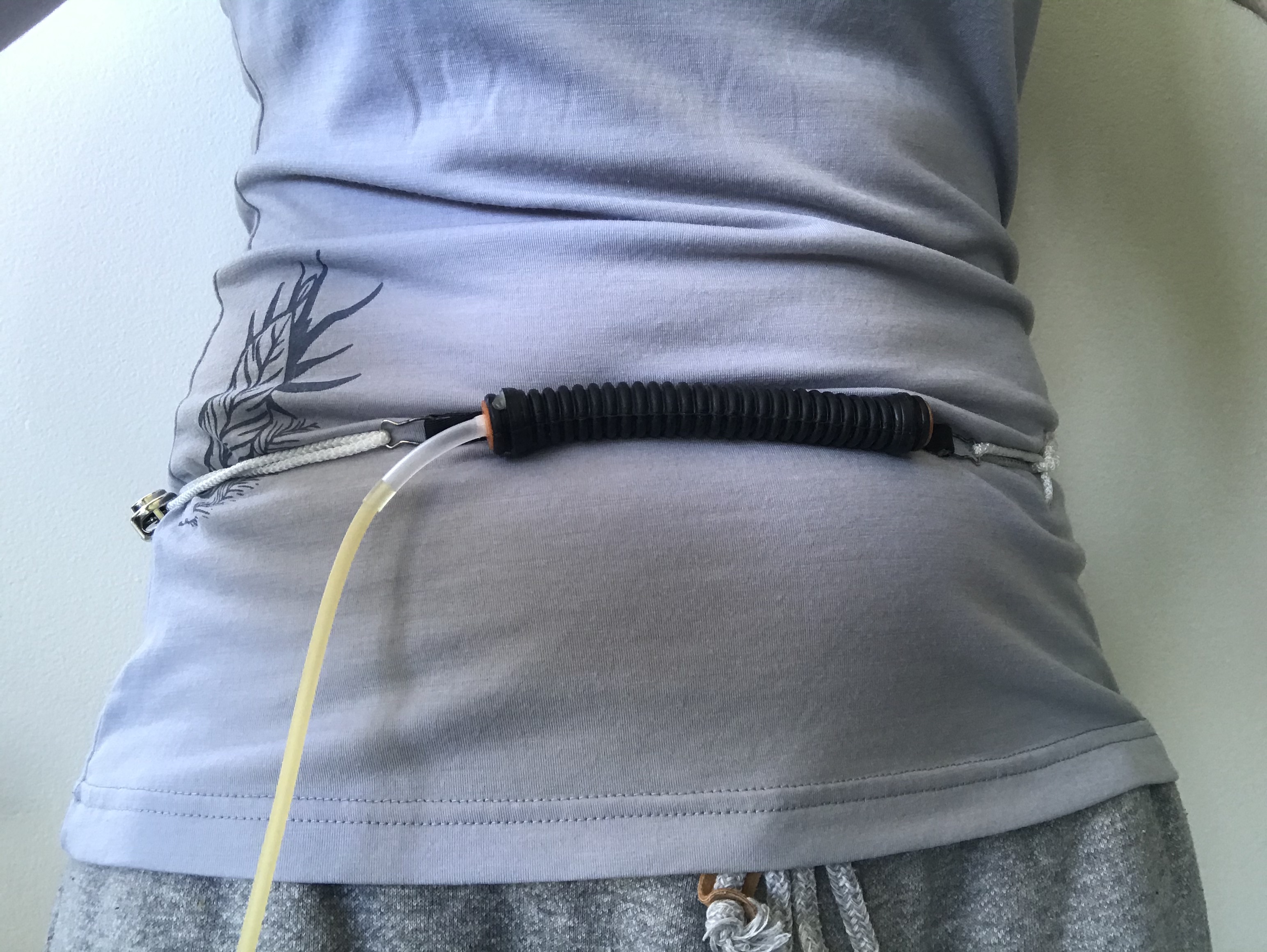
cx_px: 634
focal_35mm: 32
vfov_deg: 44.2
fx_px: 1172
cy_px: 476
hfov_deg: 56.8
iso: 50
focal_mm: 2.87
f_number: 2.2
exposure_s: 1/30
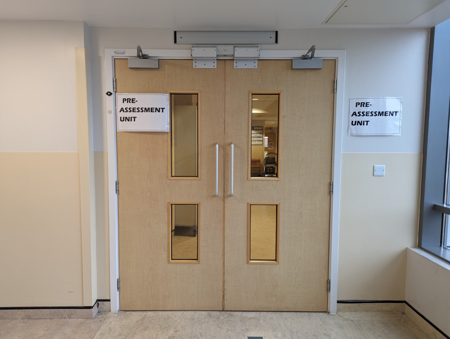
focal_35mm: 24
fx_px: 312
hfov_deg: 71.5
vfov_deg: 56.9
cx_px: 225
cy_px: 170
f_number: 1.85
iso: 66
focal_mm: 6.81
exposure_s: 1/23.8
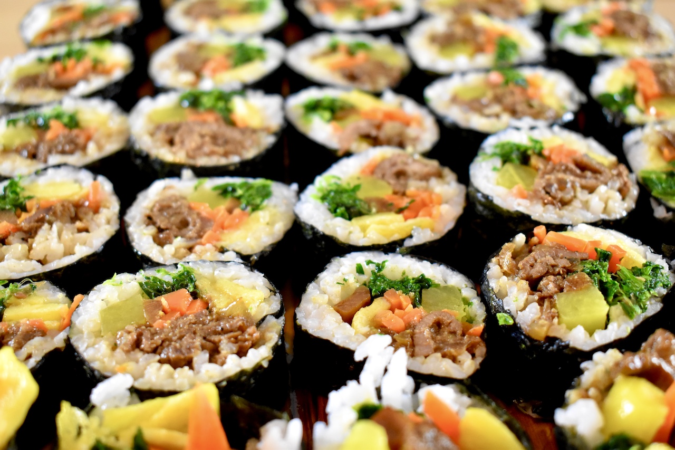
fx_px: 956
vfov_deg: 26.5
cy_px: 225
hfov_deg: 38.9
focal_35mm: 51
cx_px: 338
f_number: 4.5
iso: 3200
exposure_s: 1/100
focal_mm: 34
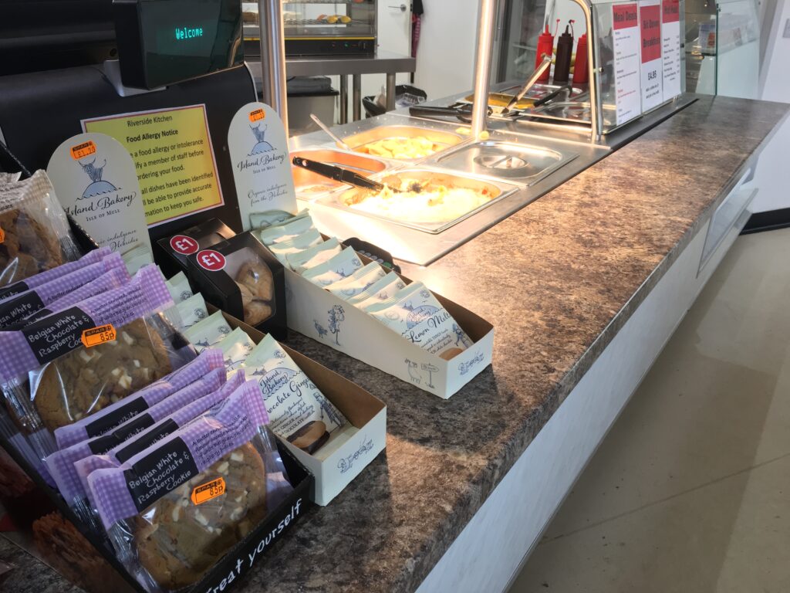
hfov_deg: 61.7
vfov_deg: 48.2
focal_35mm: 29
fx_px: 662
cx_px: 395
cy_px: 296
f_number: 2.2
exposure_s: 1/33
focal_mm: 4.15
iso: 50
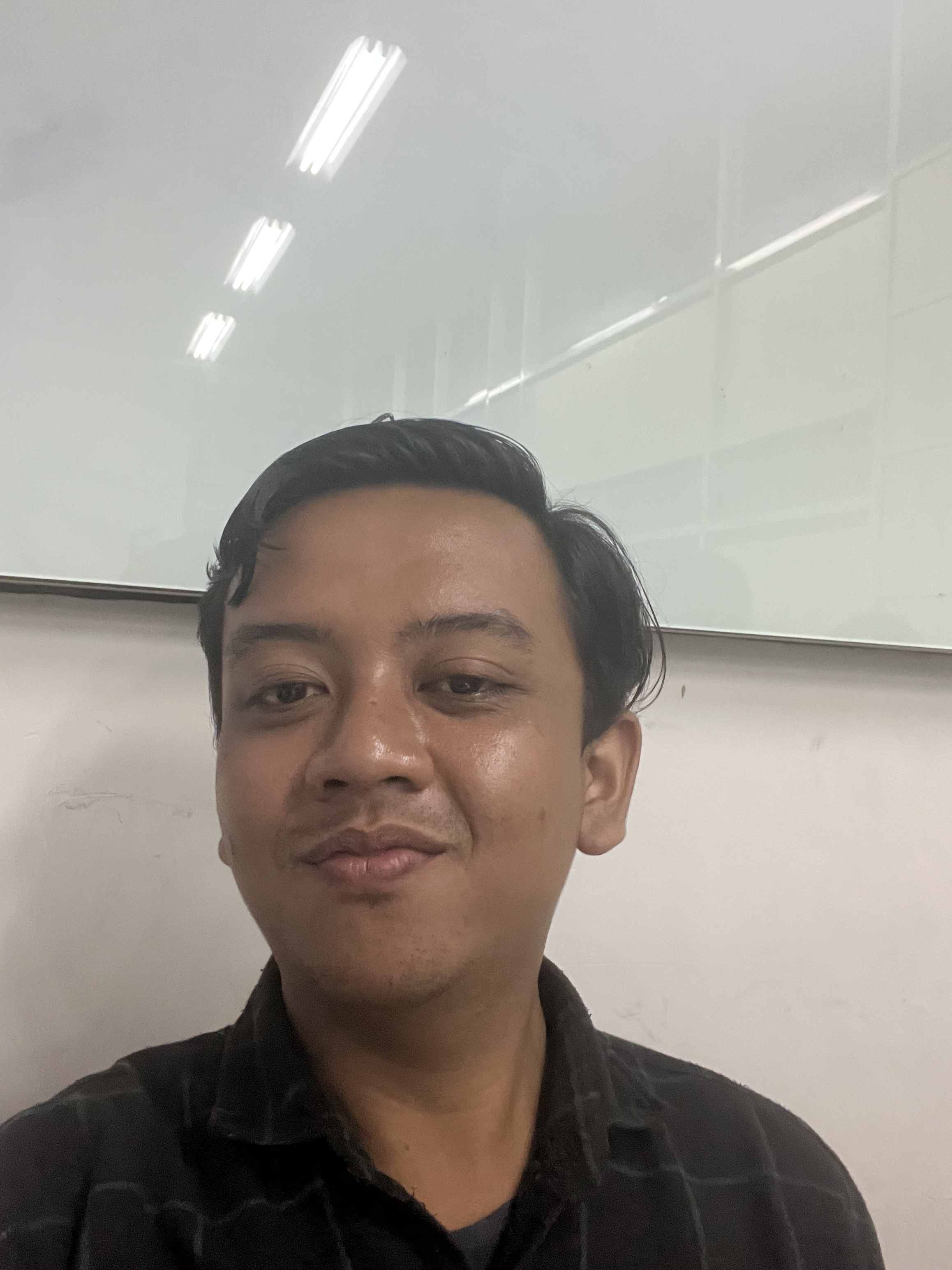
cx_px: 476
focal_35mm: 30
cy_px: 635
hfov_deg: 46.8
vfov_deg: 60.0
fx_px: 1100
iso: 640
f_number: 2.2
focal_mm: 2.71
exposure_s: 1/25
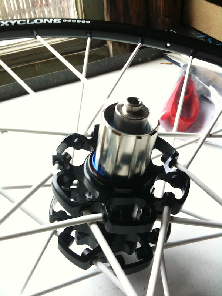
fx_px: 299
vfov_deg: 52.6
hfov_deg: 40.7
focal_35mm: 35
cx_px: 111
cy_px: 148
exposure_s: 1/20
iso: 64
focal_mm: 3.85
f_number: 2.8
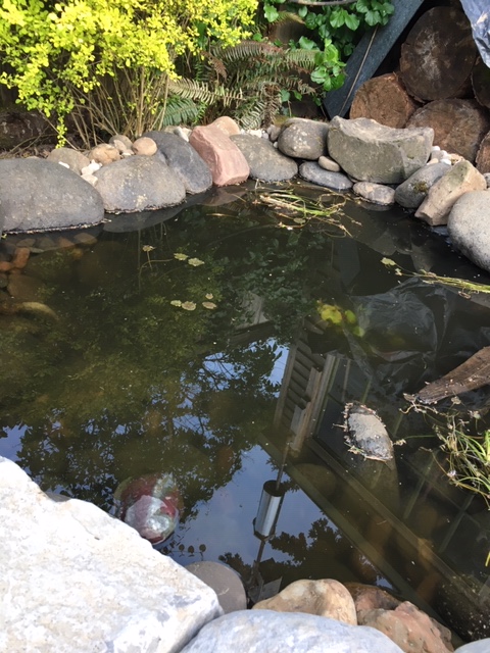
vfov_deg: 61.7
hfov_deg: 48.2
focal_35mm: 29
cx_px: 245
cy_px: 326
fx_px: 547
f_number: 2.2
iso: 50
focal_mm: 4.15
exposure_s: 1/30
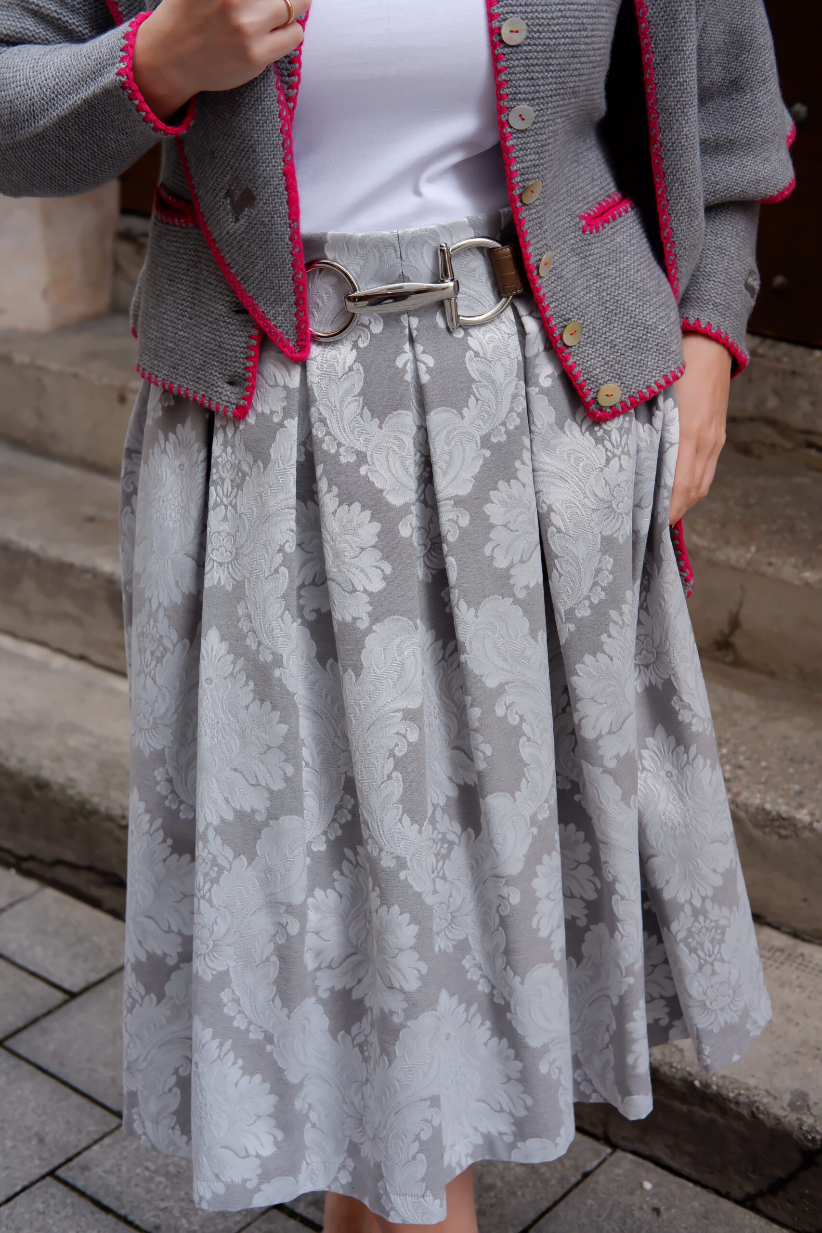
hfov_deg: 25.5
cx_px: 411
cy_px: 616
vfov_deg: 37.5
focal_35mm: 53
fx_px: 1815
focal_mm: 35
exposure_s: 1/170
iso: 400
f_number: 4
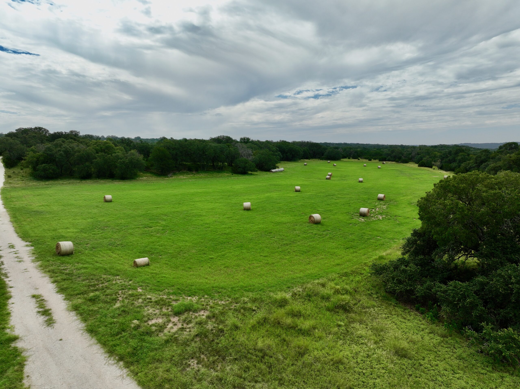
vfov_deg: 56.8
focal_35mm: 24
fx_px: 360
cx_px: 260
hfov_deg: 71.6
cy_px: 194
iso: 100
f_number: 4.5
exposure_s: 1/60
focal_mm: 12.29
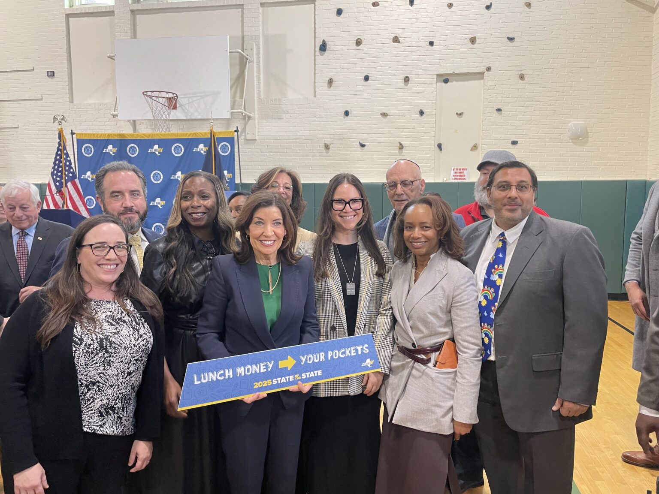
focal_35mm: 26
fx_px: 495
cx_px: 330
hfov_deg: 67.3
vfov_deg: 53.1
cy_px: 247
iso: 125
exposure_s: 1/63
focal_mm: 4.2
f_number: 1.6
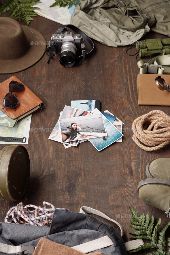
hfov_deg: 23.4
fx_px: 410
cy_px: 128
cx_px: 85
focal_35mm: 58
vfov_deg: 34.5
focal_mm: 58
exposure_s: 1/100
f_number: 8
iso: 800
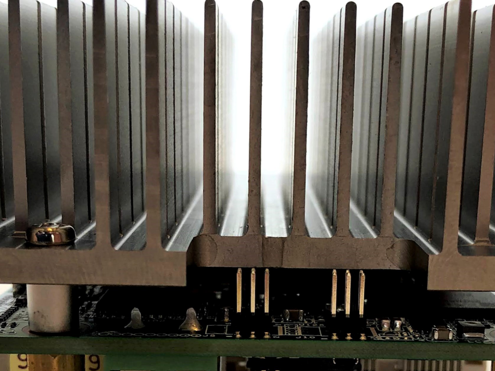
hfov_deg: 41.2
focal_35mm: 46
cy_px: 254
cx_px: 264
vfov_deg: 31.2
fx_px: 658
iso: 20
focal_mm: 3.99
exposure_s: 1/271
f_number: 1.8
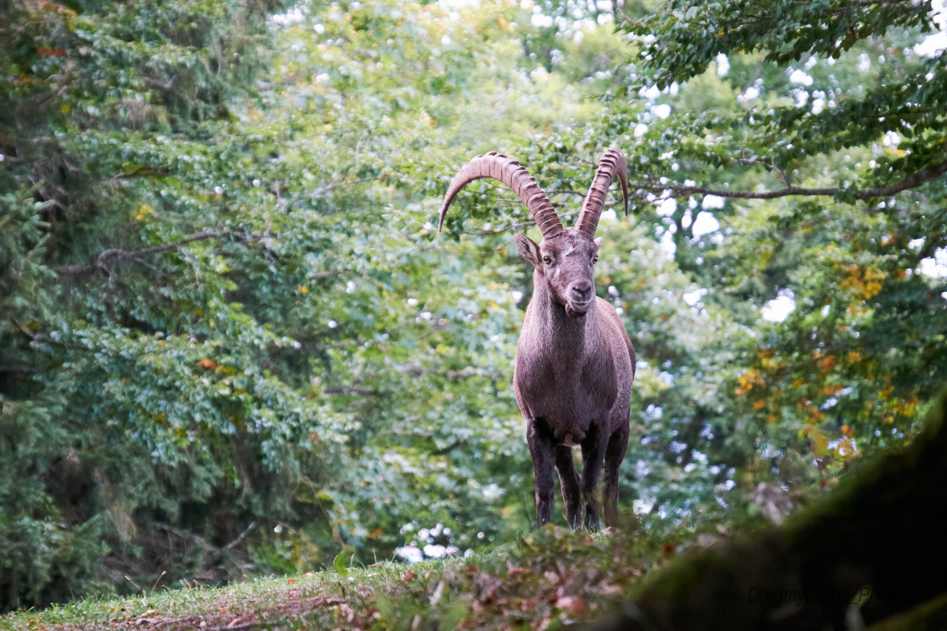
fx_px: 5340
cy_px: 316
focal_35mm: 203
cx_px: 474
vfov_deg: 6.8
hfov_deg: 10.1
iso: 6400
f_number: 5.6
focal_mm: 135
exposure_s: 1/250
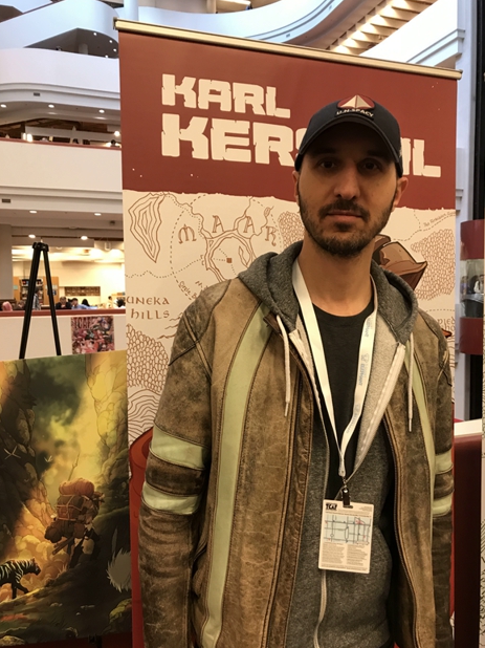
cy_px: 329
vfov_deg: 61.7
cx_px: 248
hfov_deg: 48.2
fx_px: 542
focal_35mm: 29
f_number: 1.8
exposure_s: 1/15
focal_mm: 3.99
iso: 40
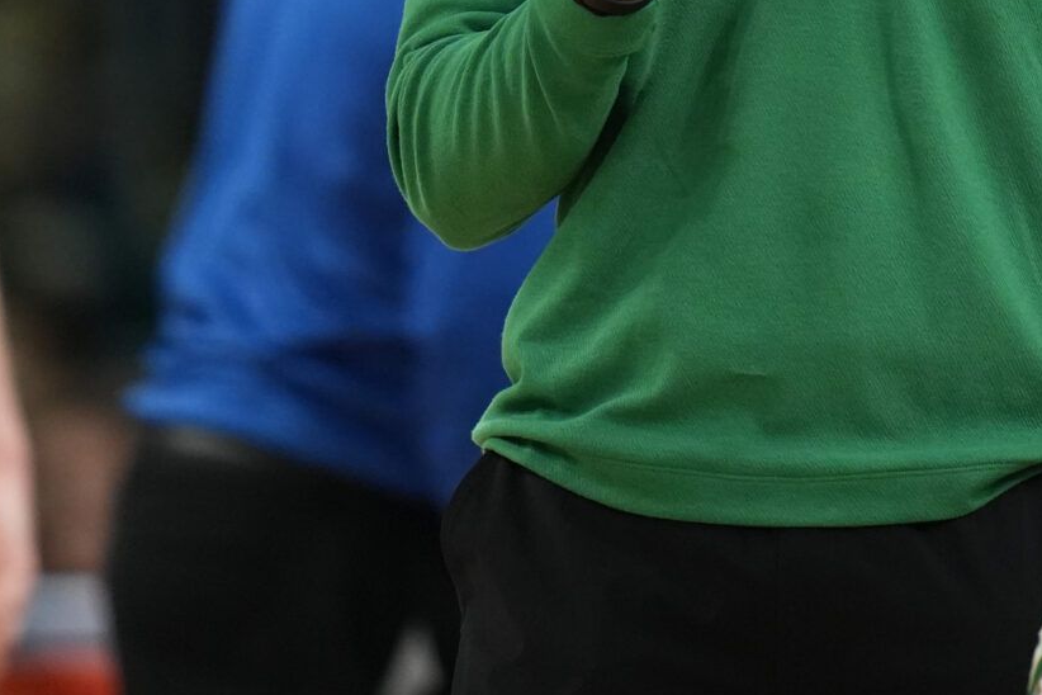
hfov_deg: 1.7
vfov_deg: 1.1
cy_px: -285
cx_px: 744
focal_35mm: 1246
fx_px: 36062
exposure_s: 1/1600
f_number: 2.8
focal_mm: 400
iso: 3200
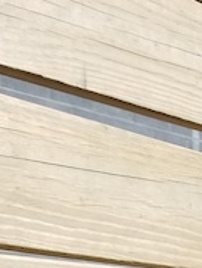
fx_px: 885
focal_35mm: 114
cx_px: 392
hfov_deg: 11.8
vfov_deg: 14.0
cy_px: 563
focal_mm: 4.3
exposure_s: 1/2336
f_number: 1.7
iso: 50
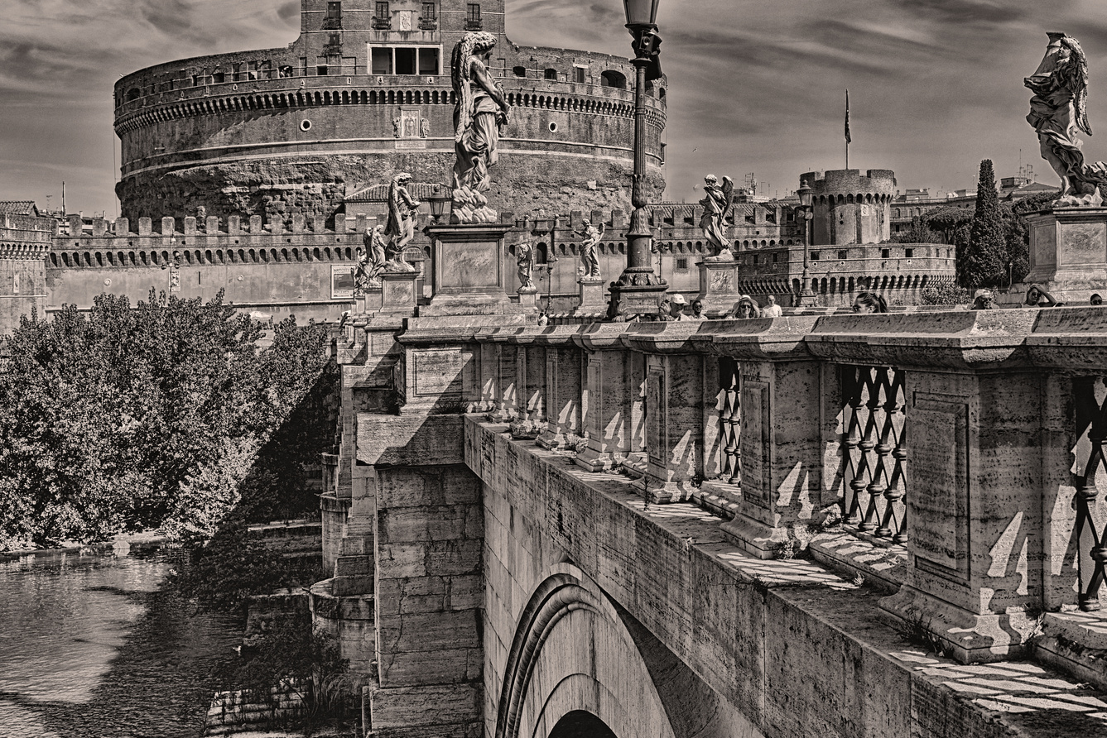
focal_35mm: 46
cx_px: 643
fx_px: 1415
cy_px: 300
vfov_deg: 29.2
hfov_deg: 42.6
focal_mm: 38
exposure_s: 1/500
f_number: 5.6
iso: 100
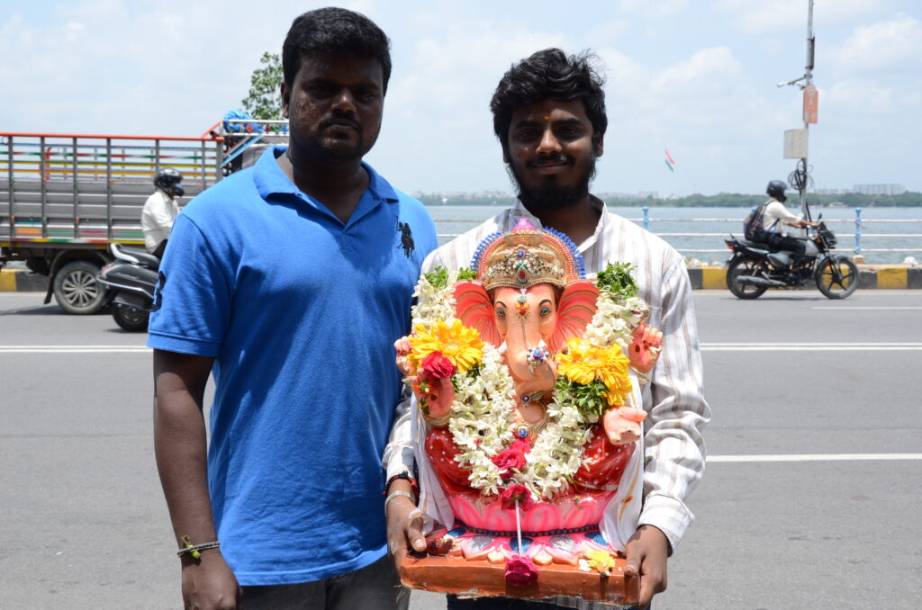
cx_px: 461
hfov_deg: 49.6
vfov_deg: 34.1
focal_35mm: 39
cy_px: 305
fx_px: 997
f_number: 7.1
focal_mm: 26
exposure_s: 1/800
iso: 400
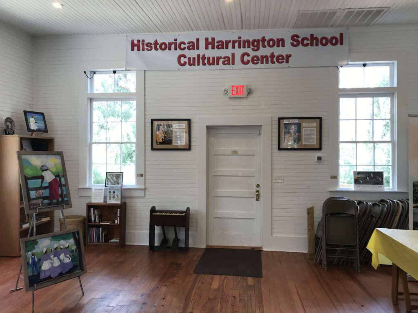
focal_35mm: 28
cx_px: 209
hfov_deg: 63.4
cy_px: 156
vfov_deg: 49.7
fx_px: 338
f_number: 1.8
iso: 32
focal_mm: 3.99
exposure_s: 1/60
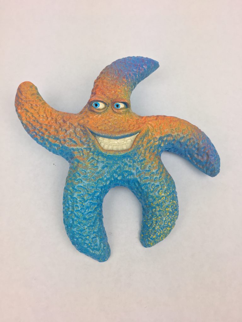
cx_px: 121
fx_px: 270
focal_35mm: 29
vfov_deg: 61.7
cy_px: 161
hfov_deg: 48.2
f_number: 2.2
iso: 40
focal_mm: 4.15
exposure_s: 1/120
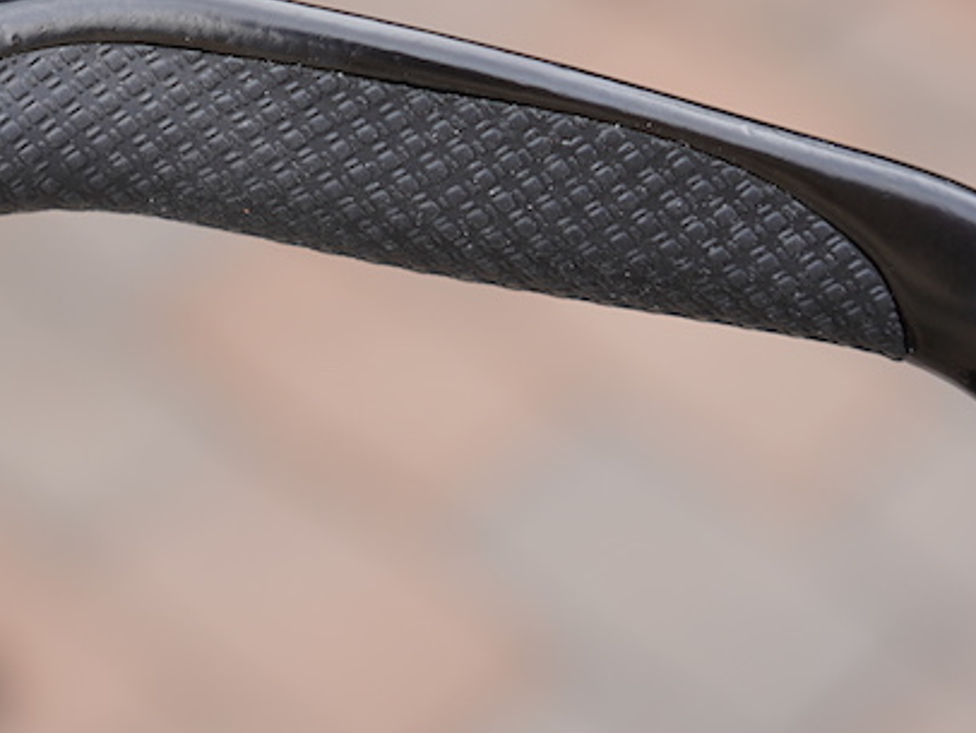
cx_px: -65
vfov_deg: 13.1
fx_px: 3075
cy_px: -232
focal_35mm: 109
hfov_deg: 17.5
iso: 100
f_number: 4.5
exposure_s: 1/100
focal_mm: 36
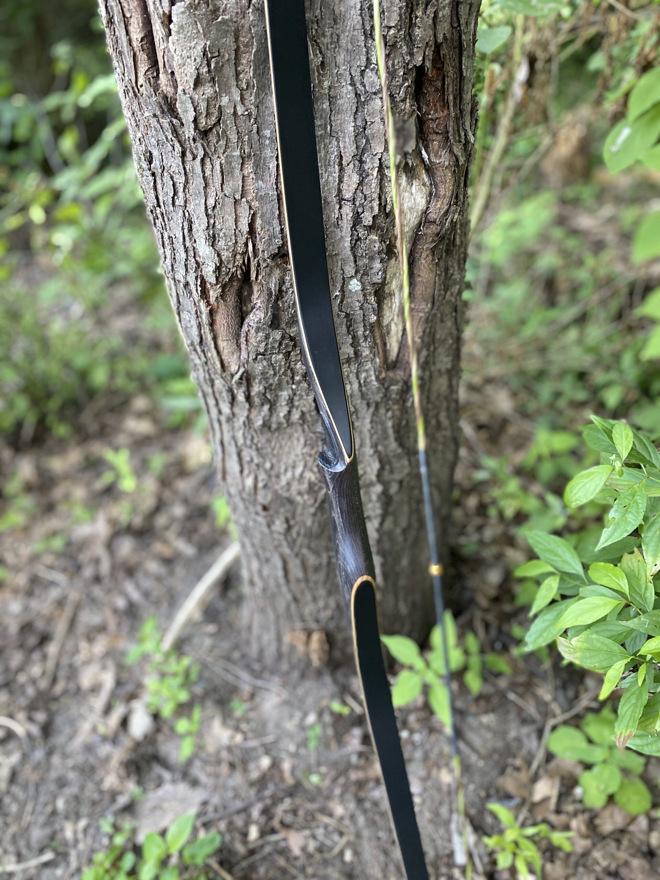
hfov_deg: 53.1
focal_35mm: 26
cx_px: 330
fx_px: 661
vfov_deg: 67.3
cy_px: 440
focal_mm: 4.25
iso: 200
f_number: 1.8
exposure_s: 1/60
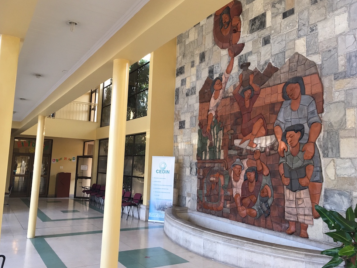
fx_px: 309
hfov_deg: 60.0
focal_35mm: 30
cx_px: 179
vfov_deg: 46.8
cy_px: 130
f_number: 2.2
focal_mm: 4.15
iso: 25
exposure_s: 1/33
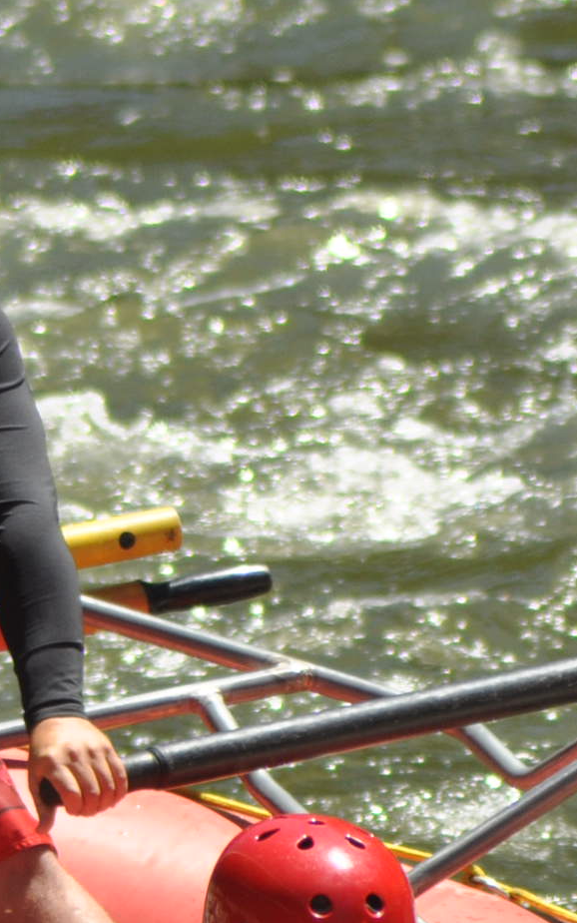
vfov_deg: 1.3
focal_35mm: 1594
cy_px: 1033
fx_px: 40080
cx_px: 816
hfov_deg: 0.8
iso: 320
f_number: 8
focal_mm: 300
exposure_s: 1/640
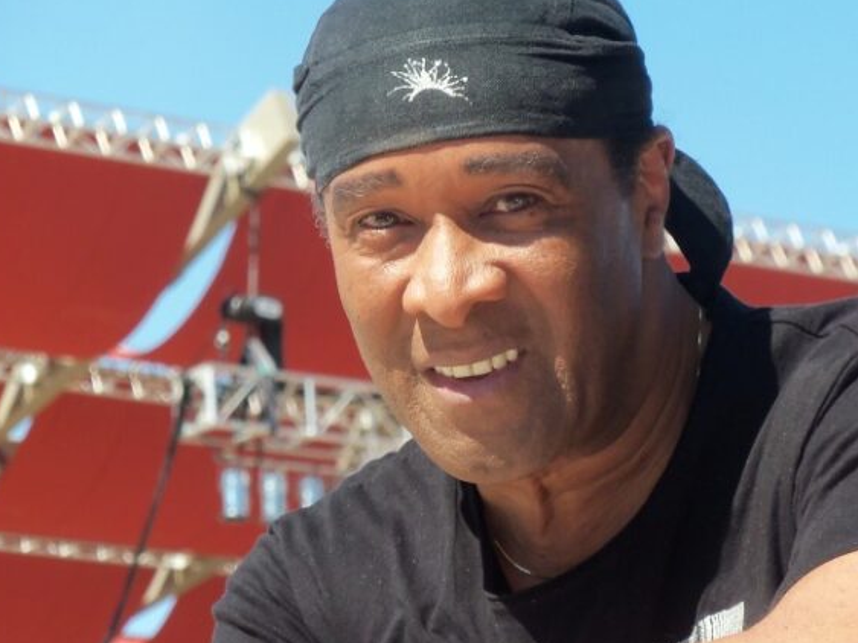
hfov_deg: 8.5
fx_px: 5749
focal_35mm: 232
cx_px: 567
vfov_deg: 6.4
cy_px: 334
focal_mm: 30.5
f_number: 5.1
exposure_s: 1/250
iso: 80
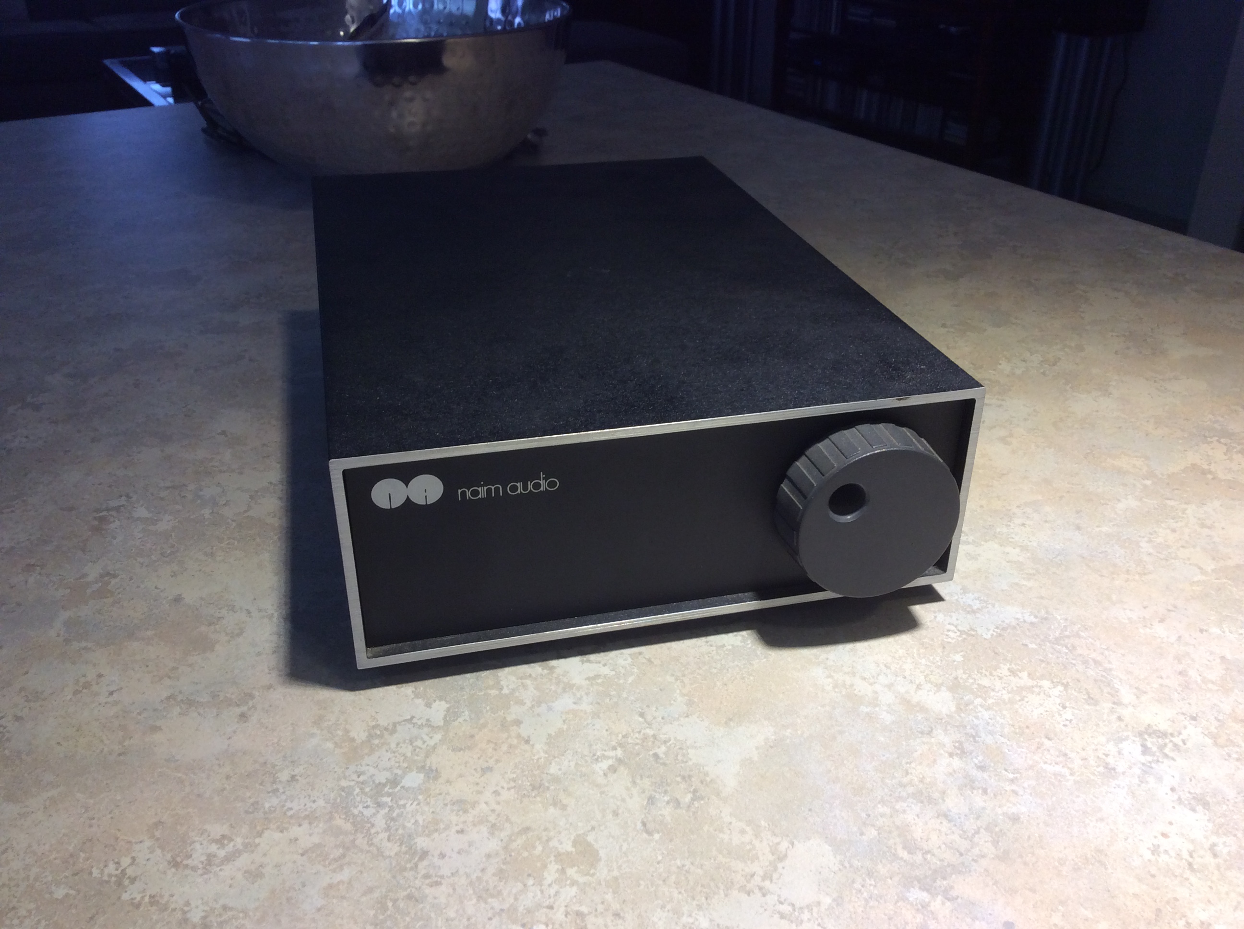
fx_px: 1148
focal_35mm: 32
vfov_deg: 44.1
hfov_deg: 56.9
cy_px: 464
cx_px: 622
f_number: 2.4
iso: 40
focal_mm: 3.3
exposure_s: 1/50
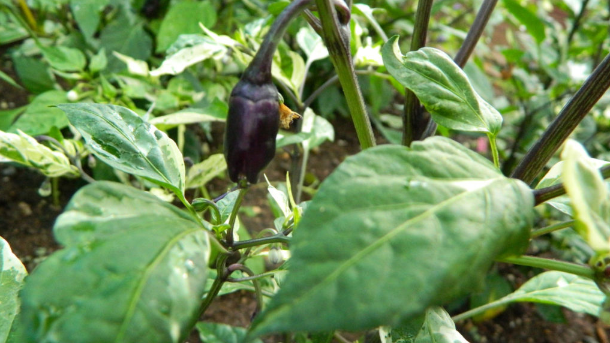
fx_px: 550
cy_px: 175
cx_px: 306
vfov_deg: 34.6
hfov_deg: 58.0
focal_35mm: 34
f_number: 3.2
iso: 400
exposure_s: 1/200
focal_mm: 5.6
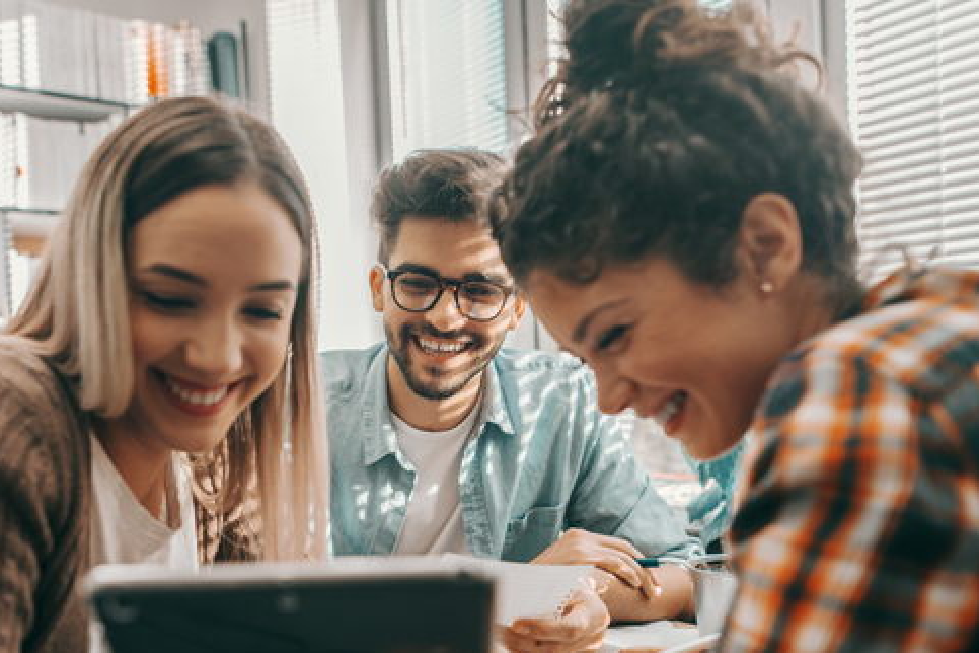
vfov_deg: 42.9
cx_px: 363
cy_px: 441
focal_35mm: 30
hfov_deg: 61.0
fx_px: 816
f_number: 2
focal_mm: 20
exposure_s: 1/400
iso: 320
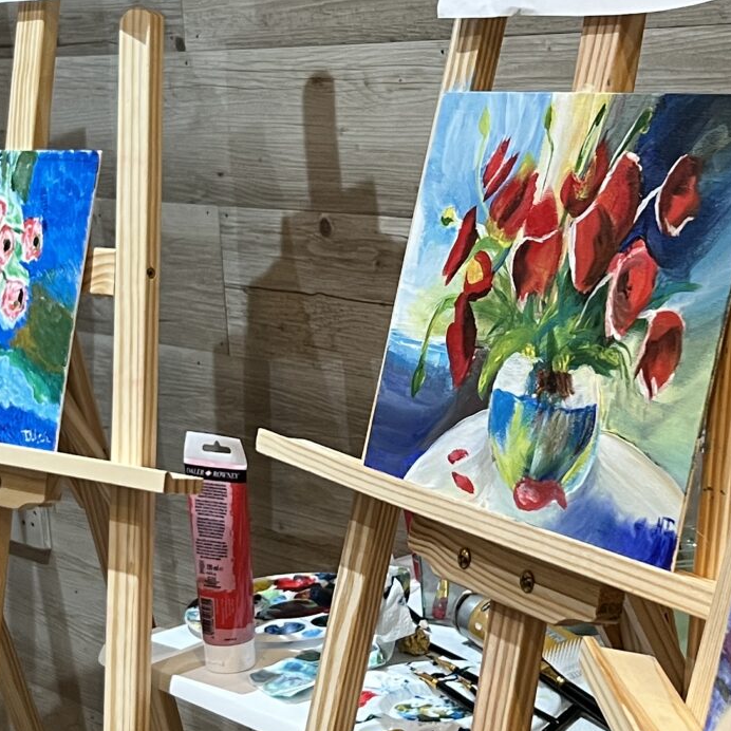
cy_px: 370
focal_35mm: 85
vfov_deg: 20.4
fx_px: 2031
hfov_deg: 20.4
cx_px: 331
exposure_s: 1/50
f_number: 1.5
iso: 125
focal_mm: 5.7
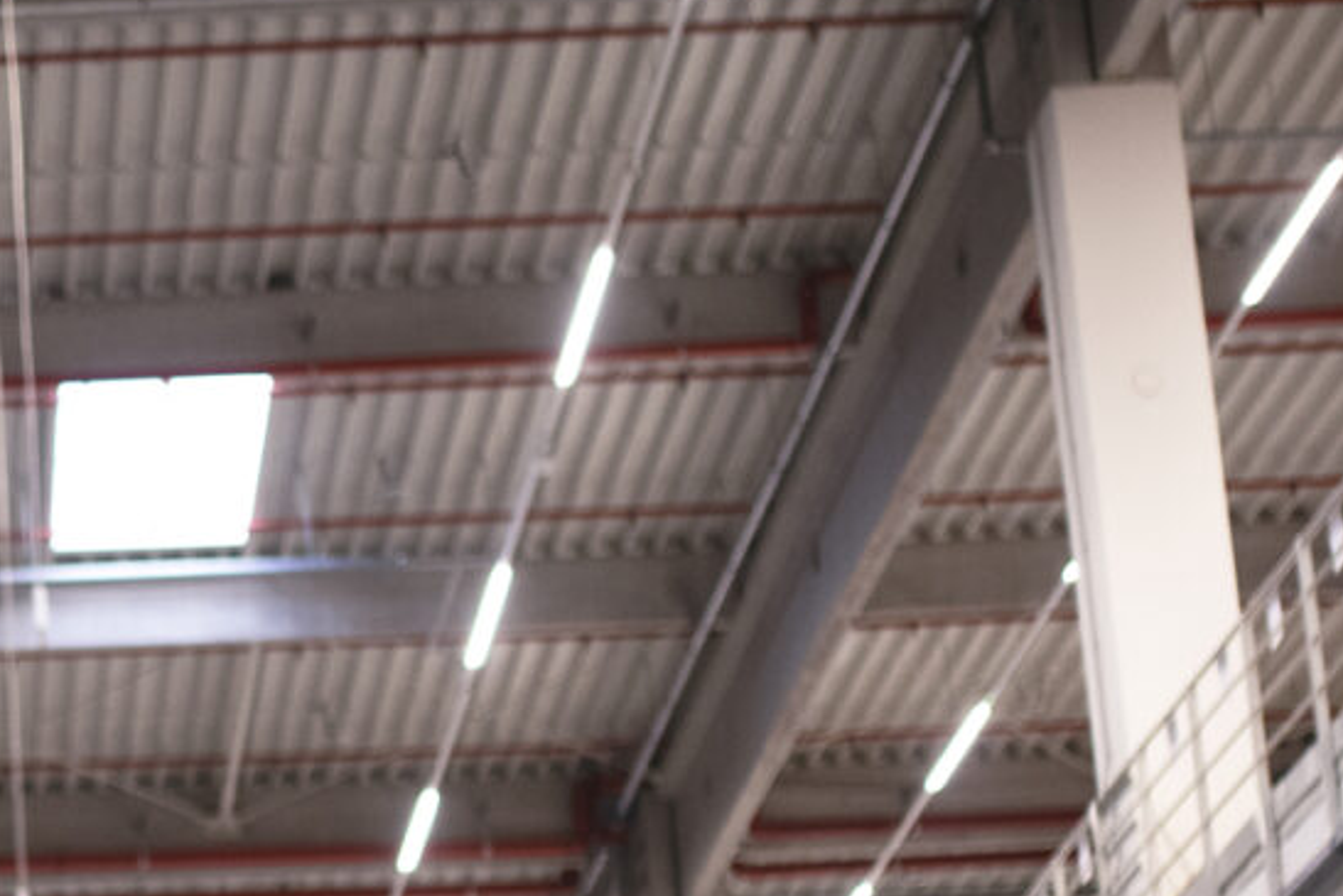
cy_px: 1108
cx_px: -393
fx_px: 4888
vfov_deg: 10.3
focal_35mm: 131
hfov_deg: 15.0
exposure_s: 1/250
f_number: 1.4
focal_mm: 35
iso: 500
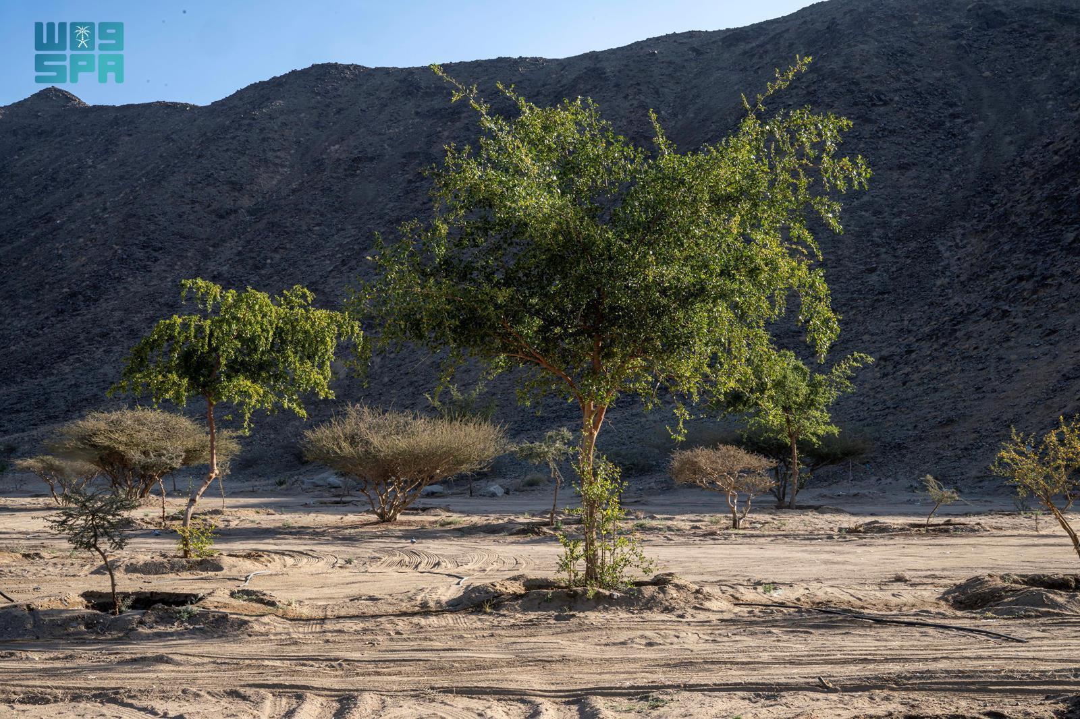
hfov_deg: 43.6
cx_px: 540
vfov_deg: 29.9
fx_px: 1350
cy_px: 360
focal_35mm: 45
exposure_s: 1/80
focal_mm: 45
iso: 200
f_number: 22
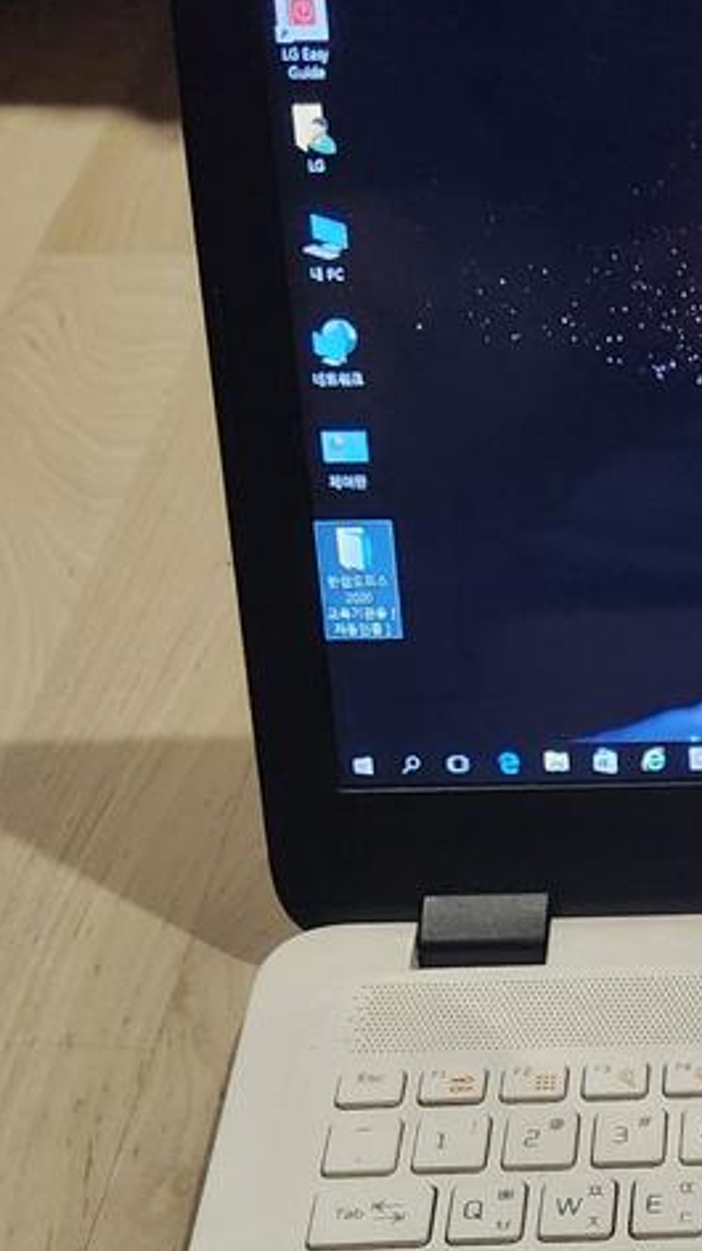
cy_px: 944
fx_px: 2253
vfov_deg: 30.5
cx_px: 1009
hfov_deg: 16.4
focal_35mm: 68
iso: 640
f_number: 1.8
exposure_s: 1/120
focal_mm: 5.4
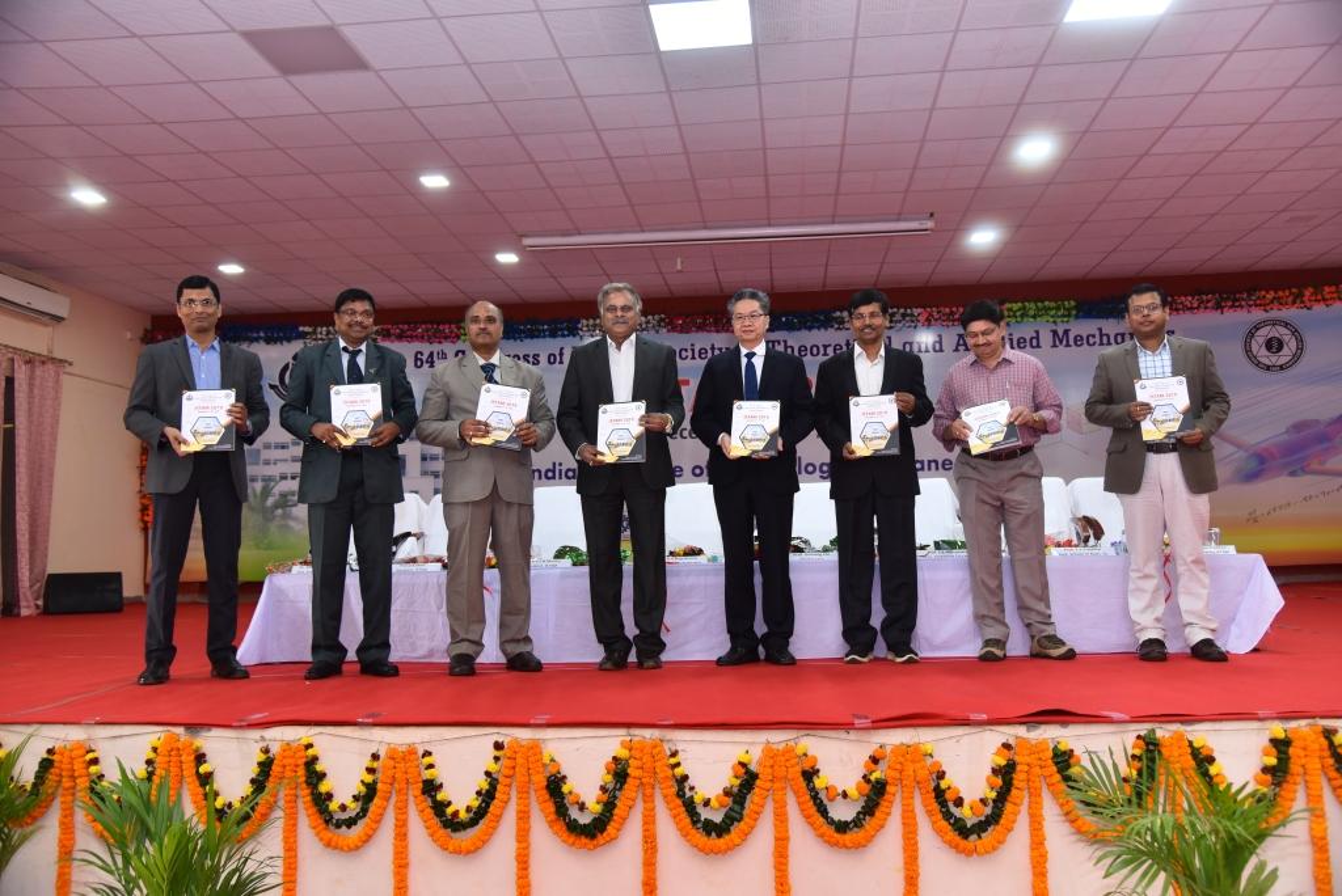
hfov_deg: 61.9
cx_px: 671
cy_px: 448
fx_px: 1119
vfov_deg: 43.7
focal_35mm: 30
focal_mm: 30
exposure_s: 1/100
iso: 1000
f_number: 4
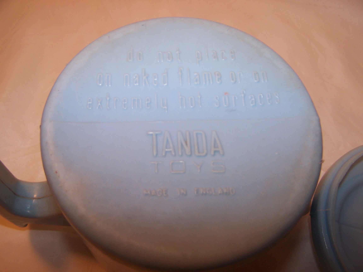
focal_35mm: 38
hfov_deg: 49.0
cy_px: 136
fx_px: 398
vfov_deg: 37.7
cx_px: 182
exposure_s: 1/60
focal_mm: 6.3
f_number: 2.8
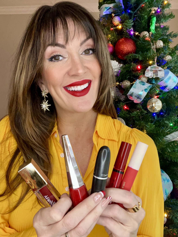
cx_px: 89
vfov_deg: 60.0
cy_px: 118
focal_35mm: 30
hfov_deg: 46.8
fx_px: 206
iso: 250
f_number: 2.2
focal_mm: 2.71
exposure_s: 1/40
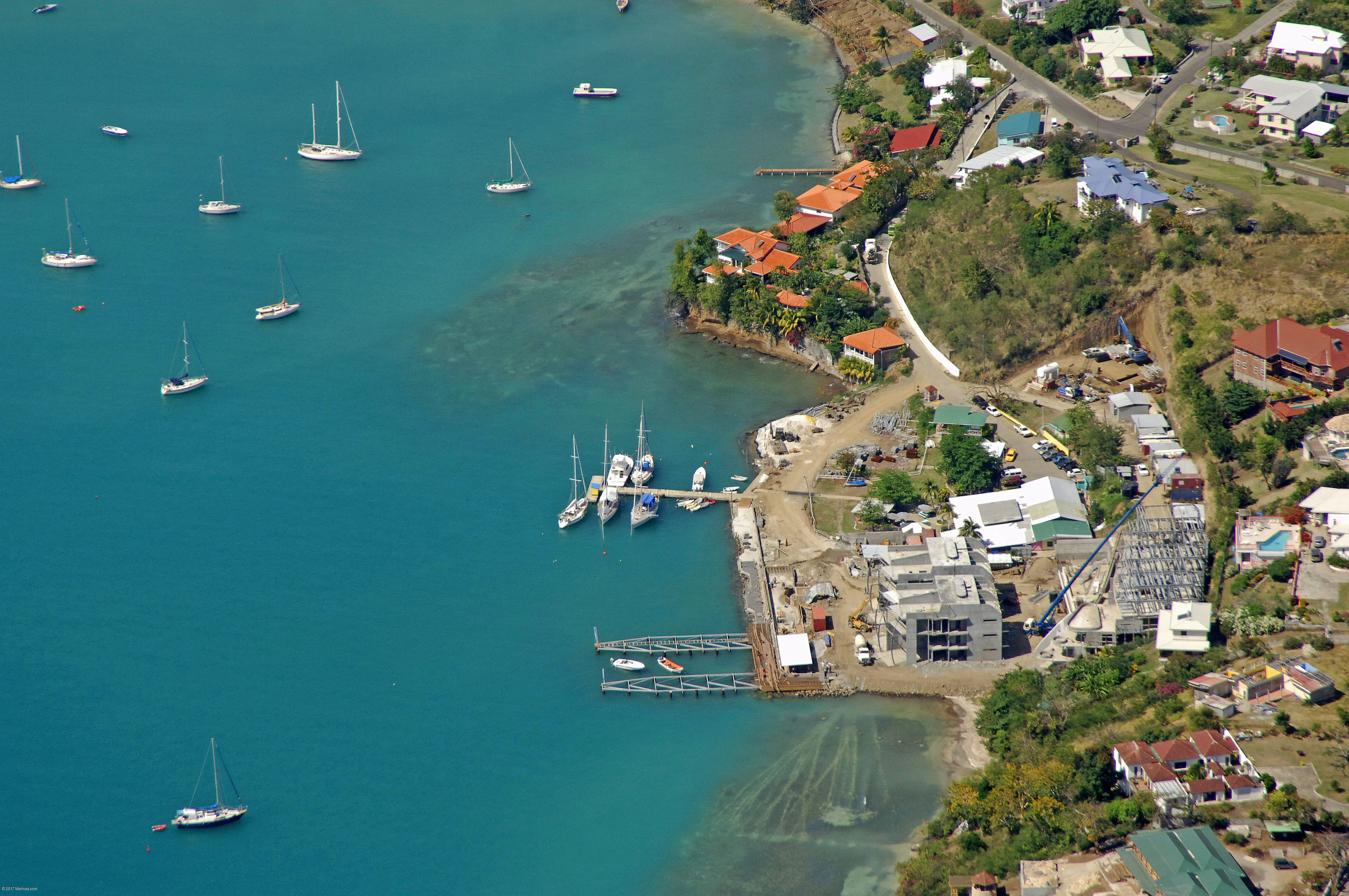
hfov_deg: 11.4
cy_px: 448
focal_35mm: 180
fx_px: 6737
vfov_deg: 7.6
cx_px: 674
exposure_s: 1/1250
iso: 400
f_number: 6.7
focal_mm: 120
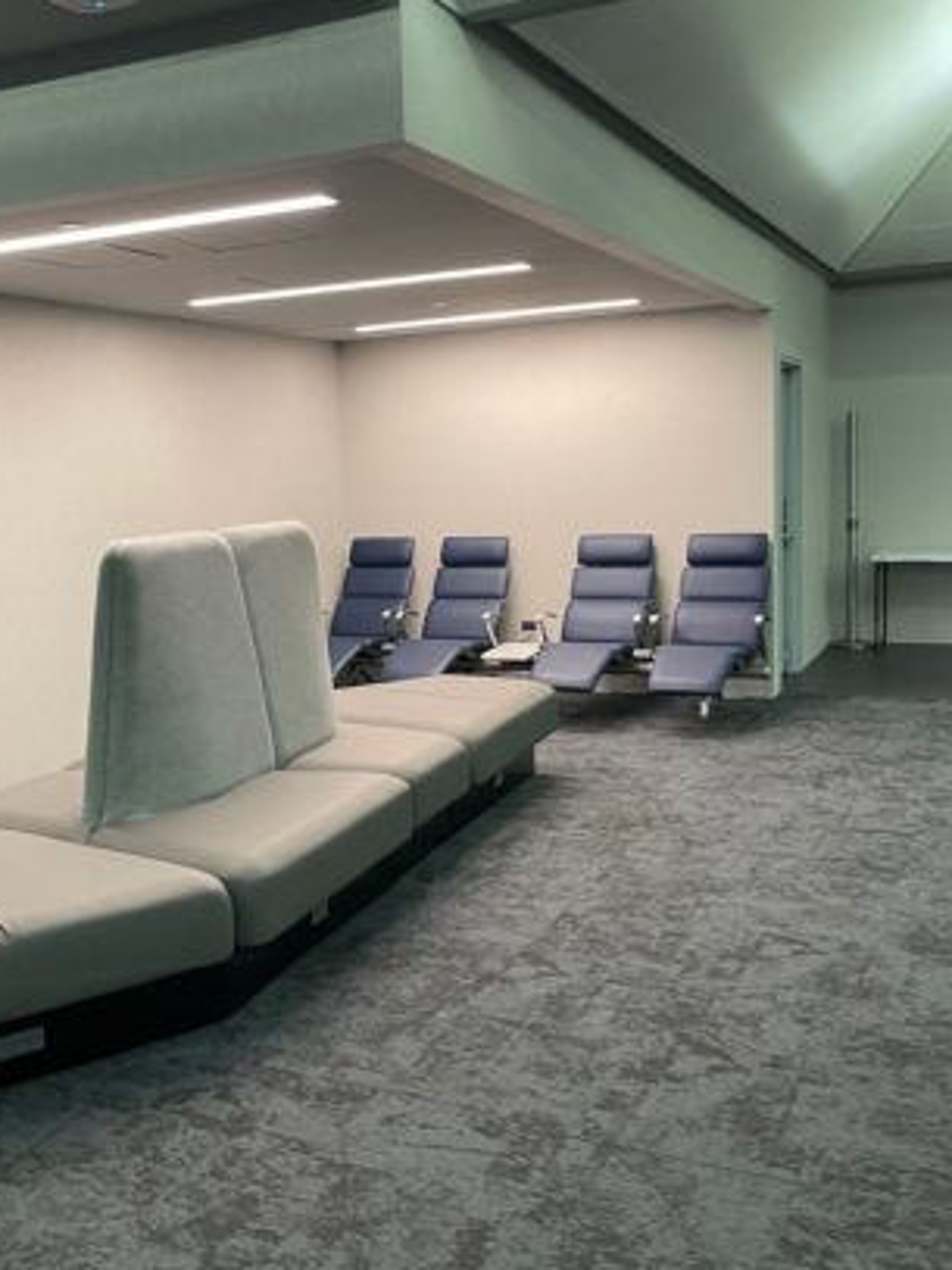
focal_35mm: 39
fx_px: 1431
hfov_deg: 35.8
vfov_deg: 47.9
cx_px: 209
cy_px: 637
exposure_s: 1/60
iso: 160
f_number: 1.6
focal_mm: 5.1
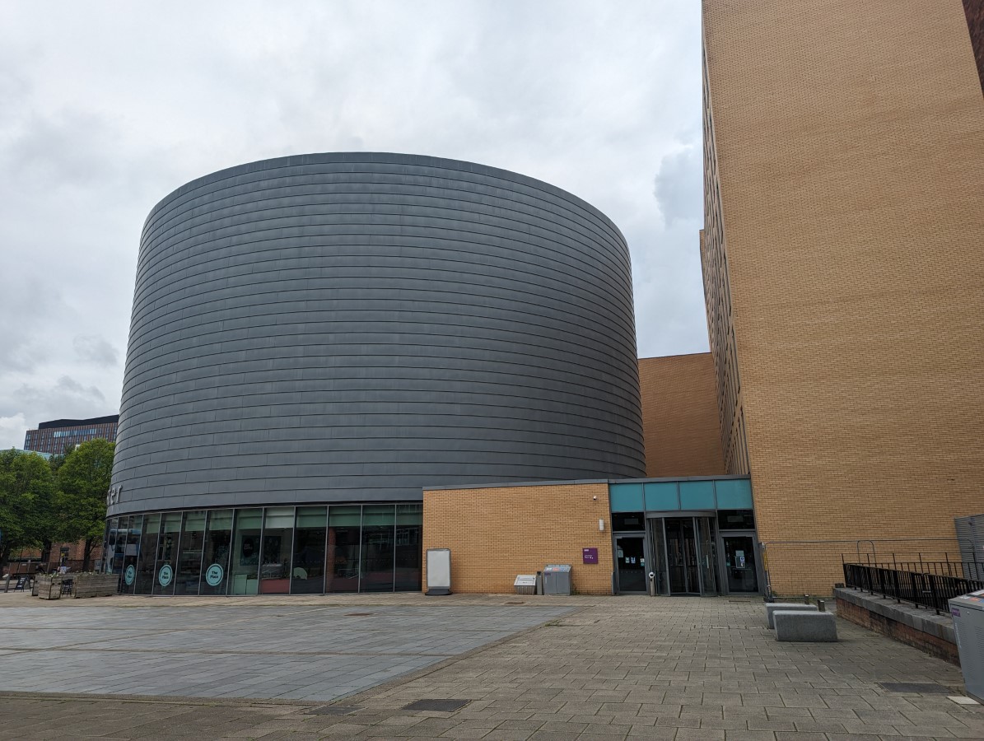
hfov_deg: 71.5
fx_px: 683
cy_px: 370
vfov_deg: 56.9
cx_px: 492
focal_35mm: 24
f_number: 1.85
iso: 49
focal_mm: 6.81
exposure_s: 1/1121
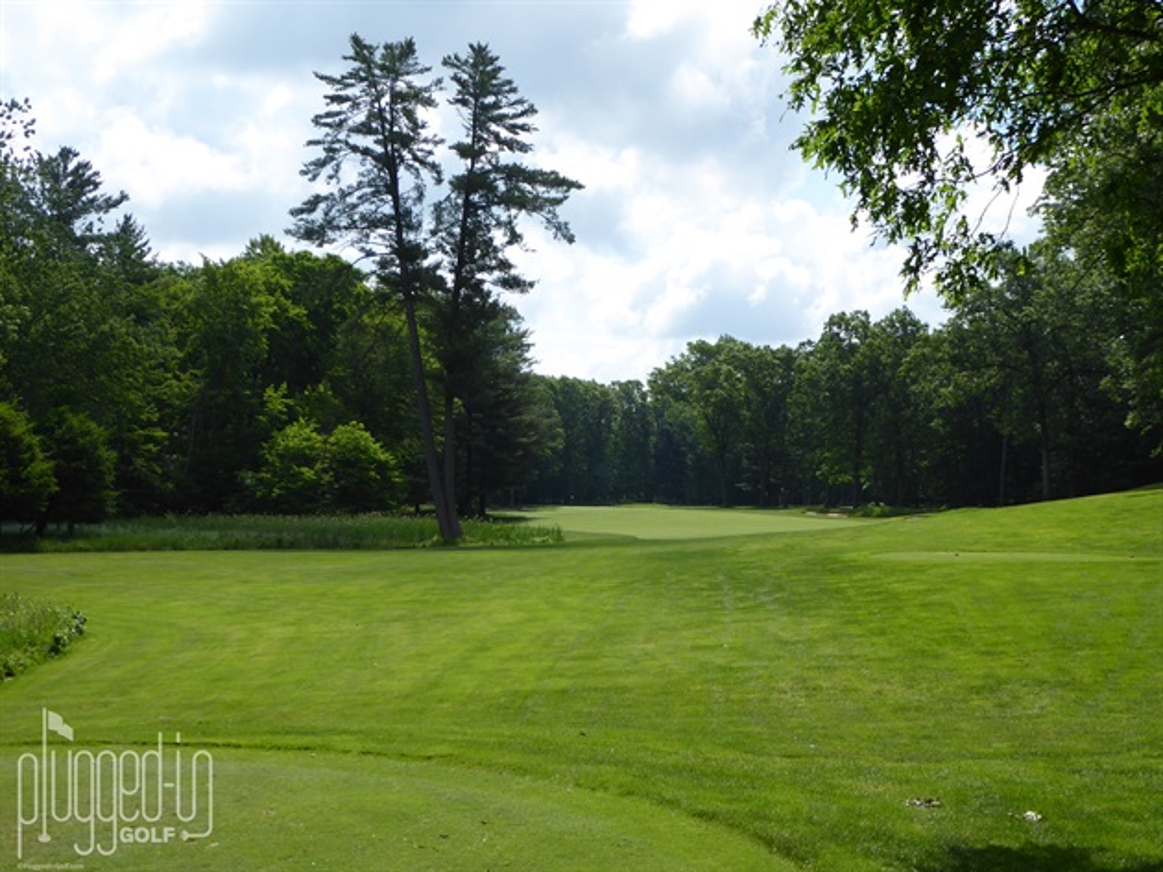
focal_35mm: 57
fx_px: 1914
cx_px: 582
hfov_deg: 33.8
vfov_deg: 25.6
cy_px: 436
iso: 80
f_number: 4.1
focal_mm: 9.6
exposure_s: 1/640
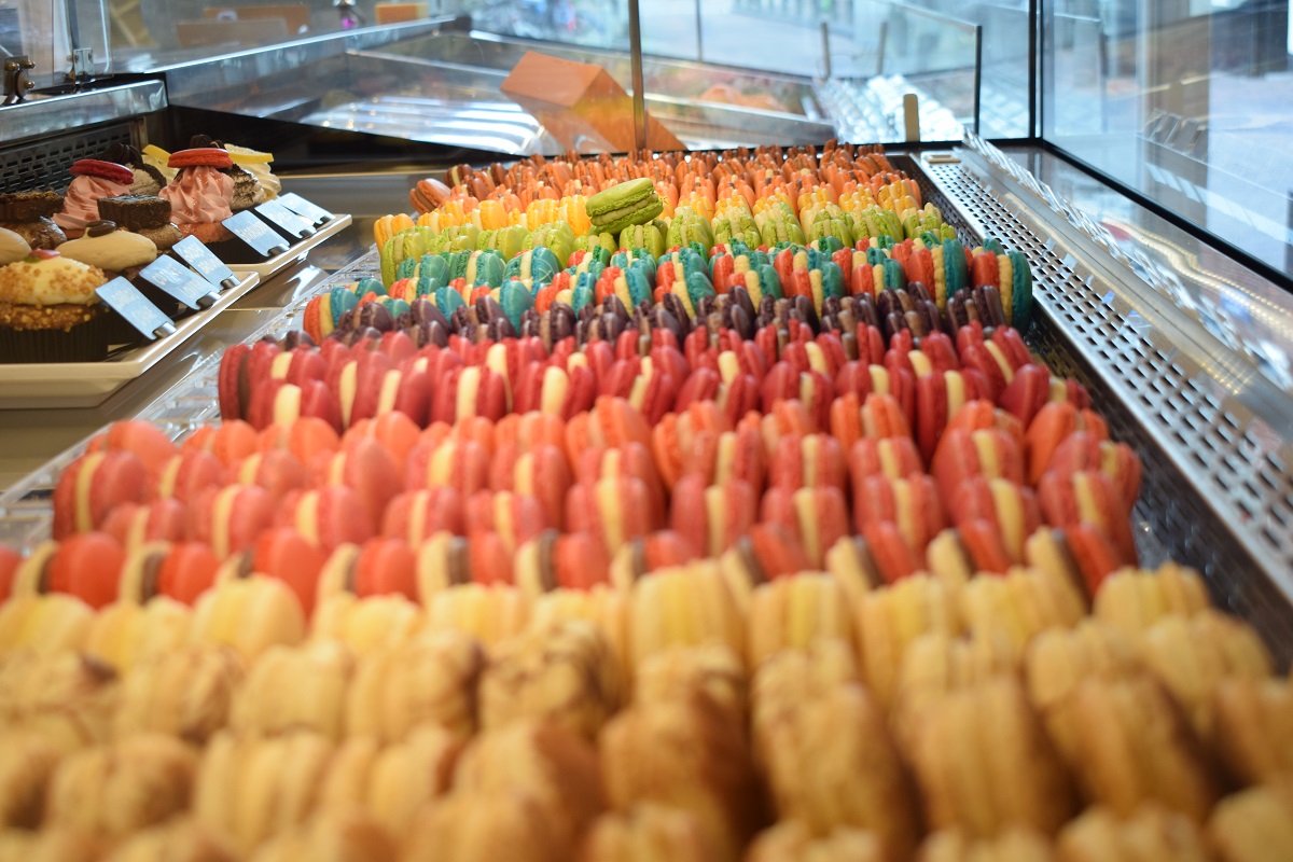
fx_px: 1832
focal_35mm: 51
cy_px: 431
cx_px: 646
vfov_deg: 26.5
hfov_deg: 38.9
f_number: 5.6
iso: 400
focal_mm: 34
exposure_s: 1/40
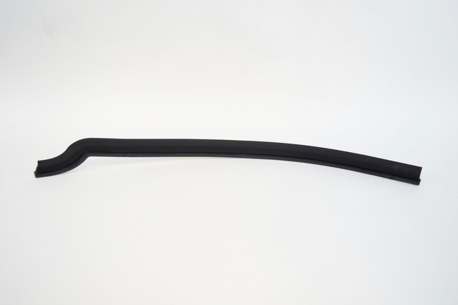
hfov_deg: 57.2
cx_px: 229
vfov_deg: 40.0
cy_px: 152
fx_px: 420
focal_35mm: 33
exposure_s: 1/60
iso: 640
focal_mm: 22
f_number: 4
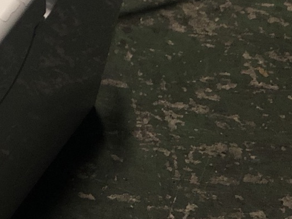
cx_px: -112
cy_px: 37
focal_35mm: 108
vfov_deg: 13.6
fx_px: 911
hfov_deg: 16.9
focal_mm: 3.99
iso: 100
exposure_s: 1/5
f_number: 1.8
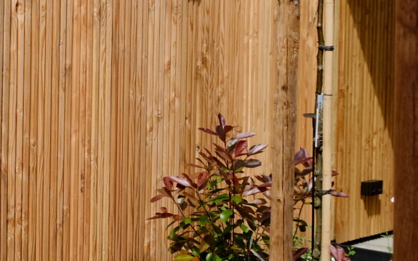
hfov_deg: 19.4
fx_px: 1116
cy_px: 56
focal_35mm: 98
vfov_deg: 13.3
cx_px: -144
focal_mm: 18
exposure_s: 1/1100
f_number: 5.6
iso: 320
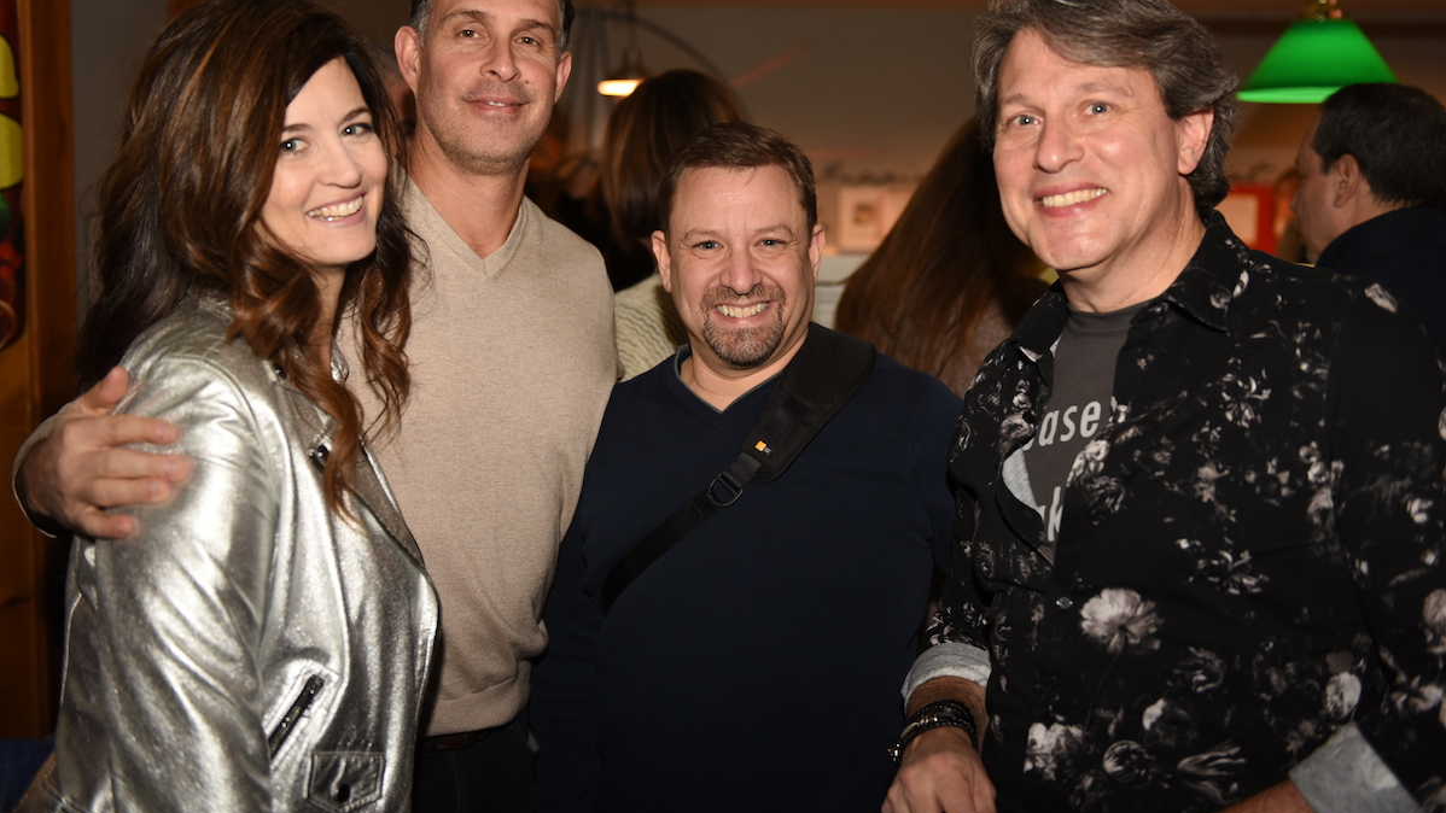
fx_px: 1610
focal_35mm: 42
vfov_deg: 28.3
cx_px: 723
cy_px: 337
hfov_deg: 48.4
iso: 800
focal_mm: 40
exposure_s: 1/200
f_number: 2.8
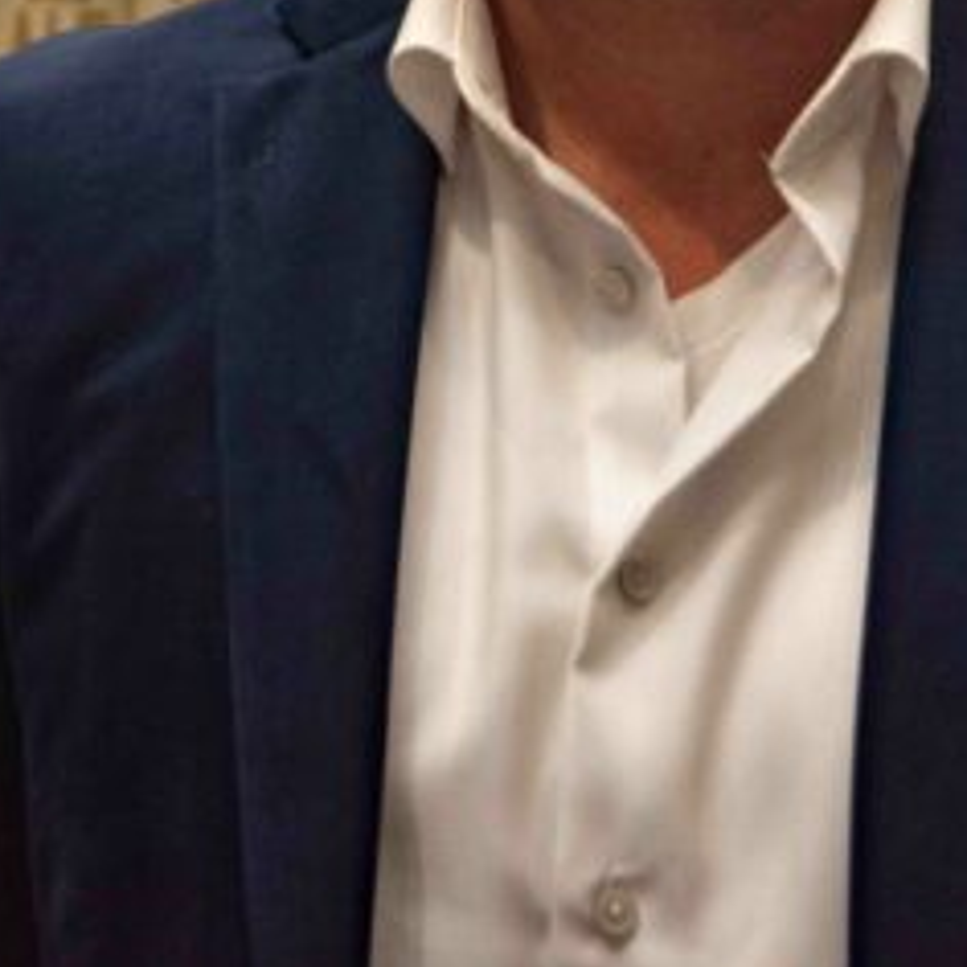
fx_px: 5468
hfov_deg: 10.1
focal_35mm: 173
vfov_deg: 10.0
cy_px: -115
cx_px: 590
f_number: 5.6
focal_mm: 60
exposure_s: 1/60
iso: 800
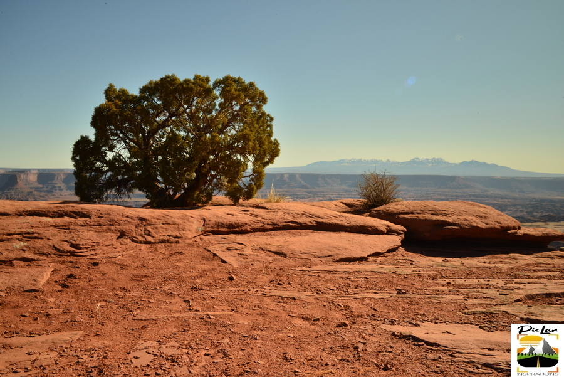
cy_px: 188
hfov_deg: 65.4
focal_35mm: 28
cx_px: 282
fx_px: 439
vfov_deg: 46.4
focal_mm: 28
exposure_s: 1/20
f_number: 22
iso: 160
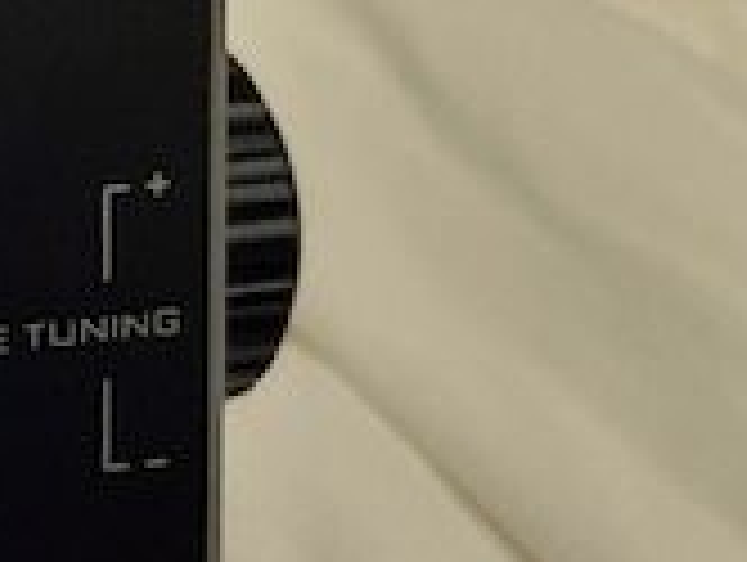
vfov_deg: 14.8
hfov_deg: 16.0
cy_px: 144
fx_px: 2161
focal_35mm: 100
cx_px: -675
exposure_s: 1/31
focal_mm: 5.1
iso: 640
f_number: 1.6
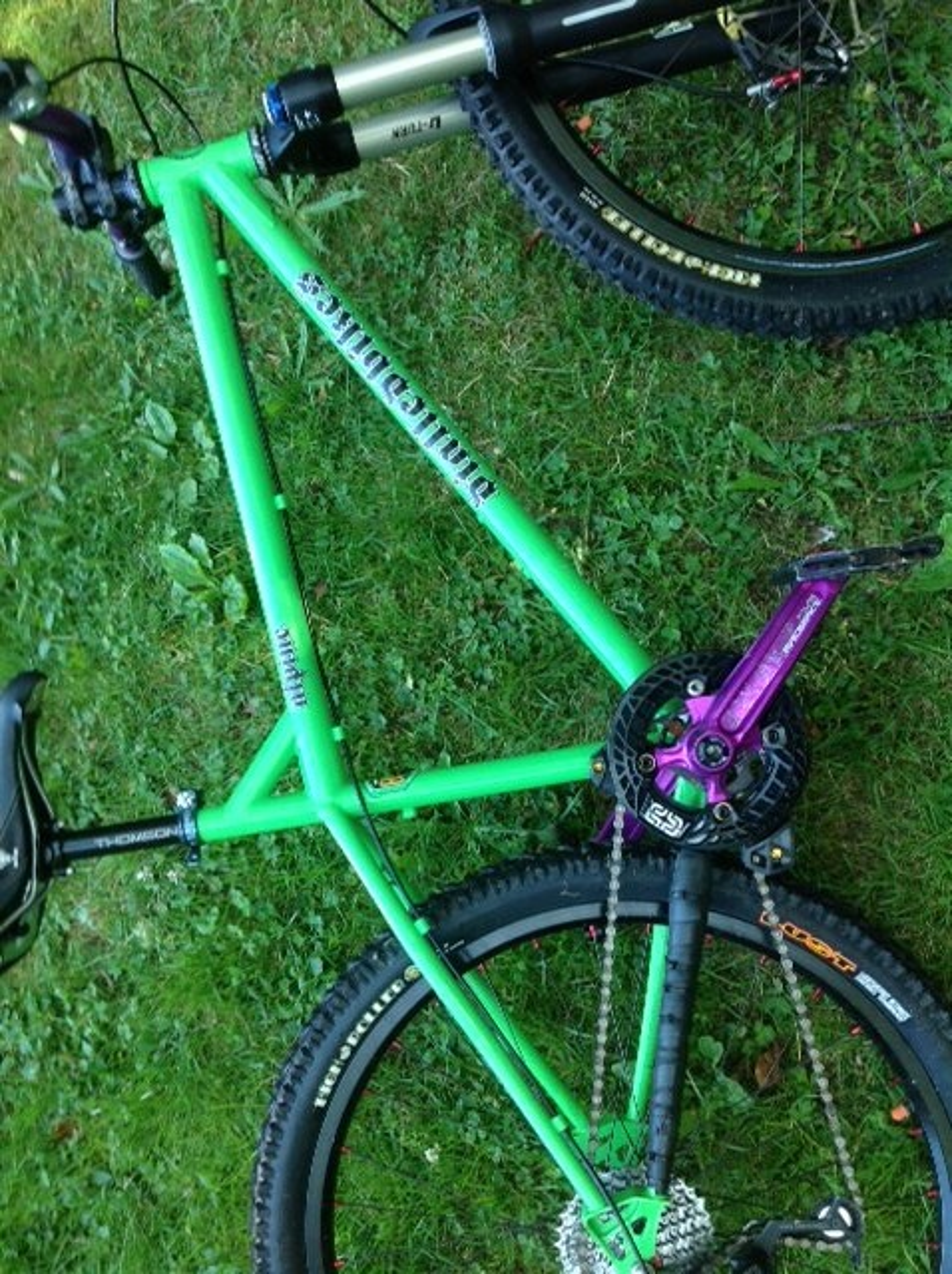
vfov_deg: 52.7
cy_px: 637
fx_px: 1287
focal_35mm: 35
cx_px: 476
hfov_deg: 40.6
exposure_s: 1/40
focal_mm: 4.28
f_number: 2.4
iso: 80
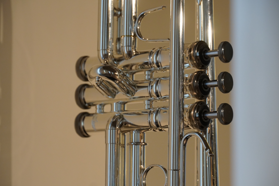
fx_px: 926
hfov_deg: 17.1
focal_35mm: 120
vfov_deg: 11.5
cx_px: 141
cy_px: 93
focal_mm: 79
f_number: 5.6
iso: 2000
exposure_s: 1/160
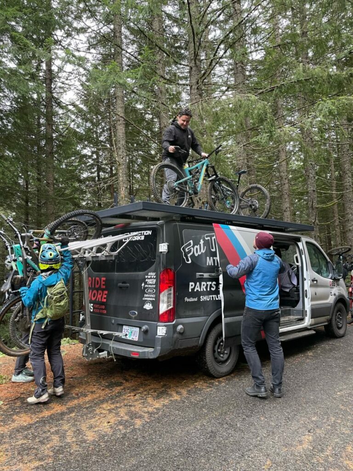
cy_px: 236
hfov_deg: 53.1
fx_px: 354
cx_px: 176
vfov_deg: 67.3
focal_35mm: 26
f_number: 1.6
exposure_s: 1/69
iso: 125
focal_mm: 4.2
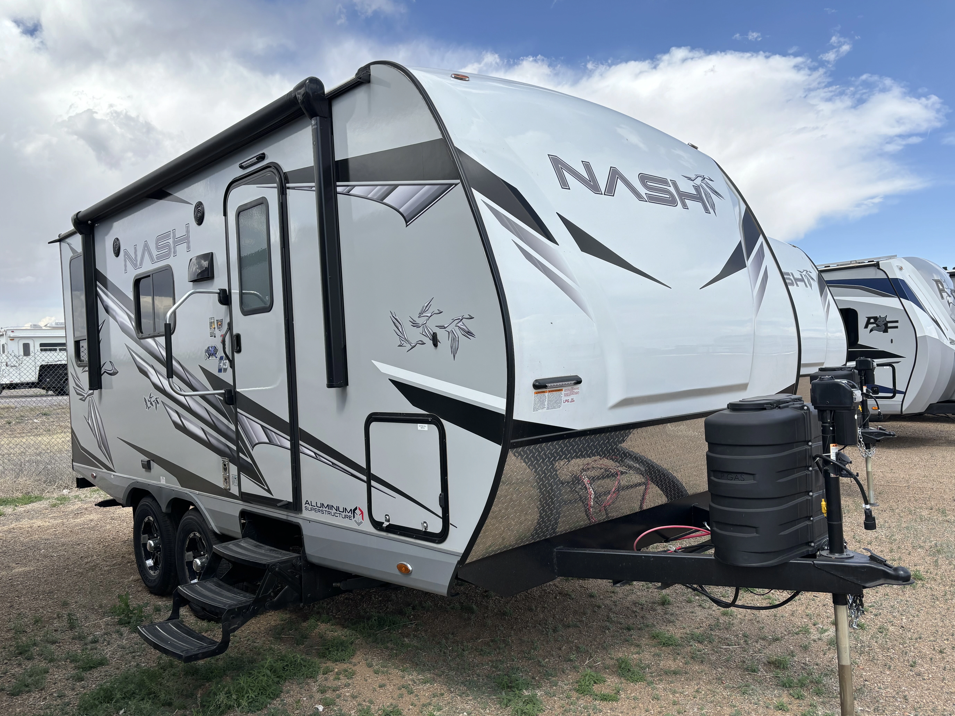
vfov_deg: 51.4
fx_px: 745
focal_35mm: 27
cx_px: 496
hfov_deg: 65.3
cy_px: 362
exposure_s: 1/2778
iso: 50
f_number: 1.6
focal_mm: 5.96
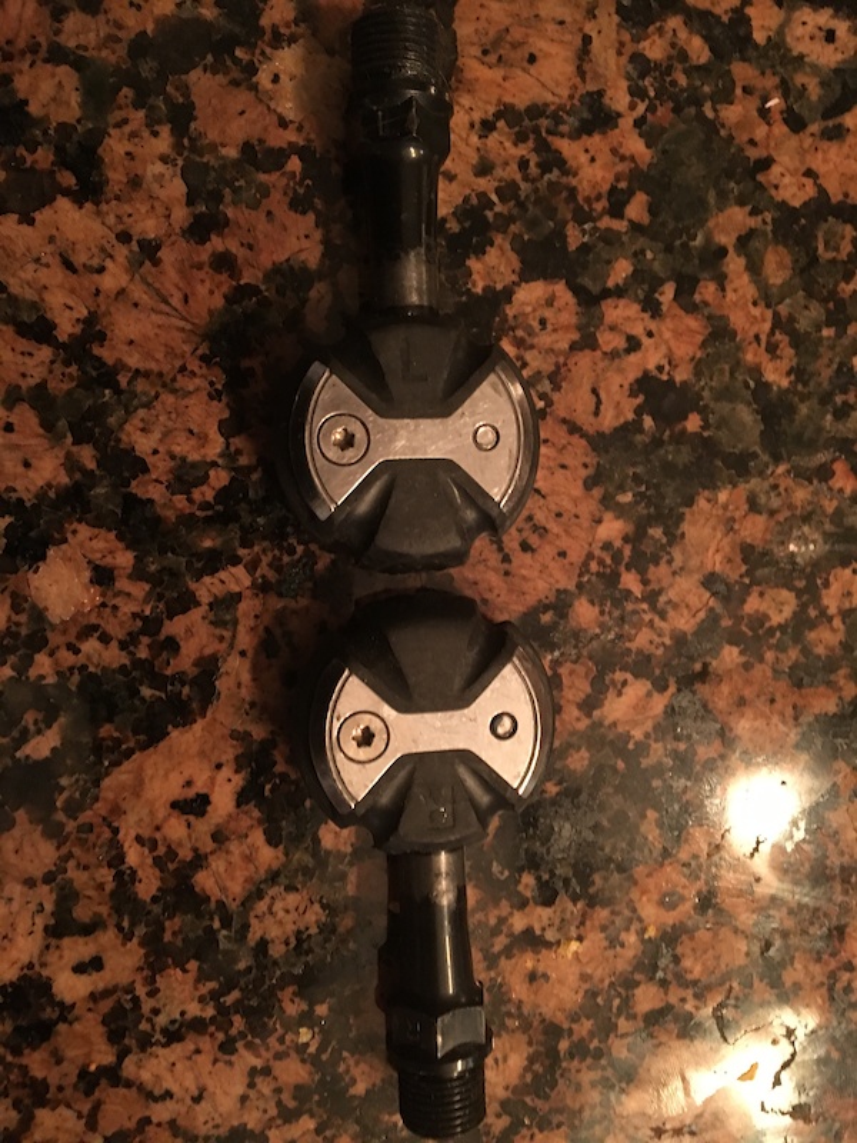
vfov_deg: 61.7
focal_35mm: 29
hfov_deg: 48.2
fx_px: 957
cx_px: 428
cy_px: 572
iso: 400
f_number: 2.2
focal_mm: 4.15
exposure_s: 1/15
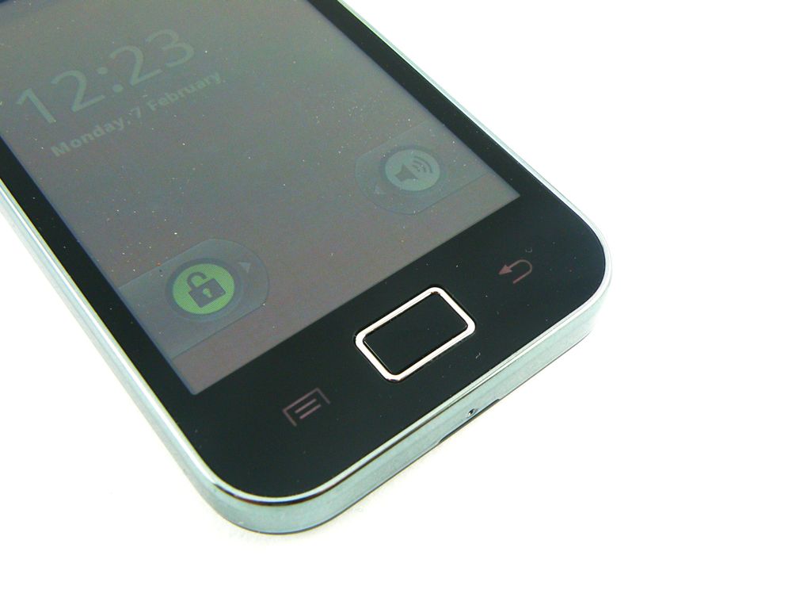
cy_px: 304
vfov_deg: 35.1
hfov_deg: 45.8
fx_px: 961
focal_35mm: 41
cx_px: 406
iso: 200
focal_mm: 7.32
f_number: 5
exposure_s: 1/40
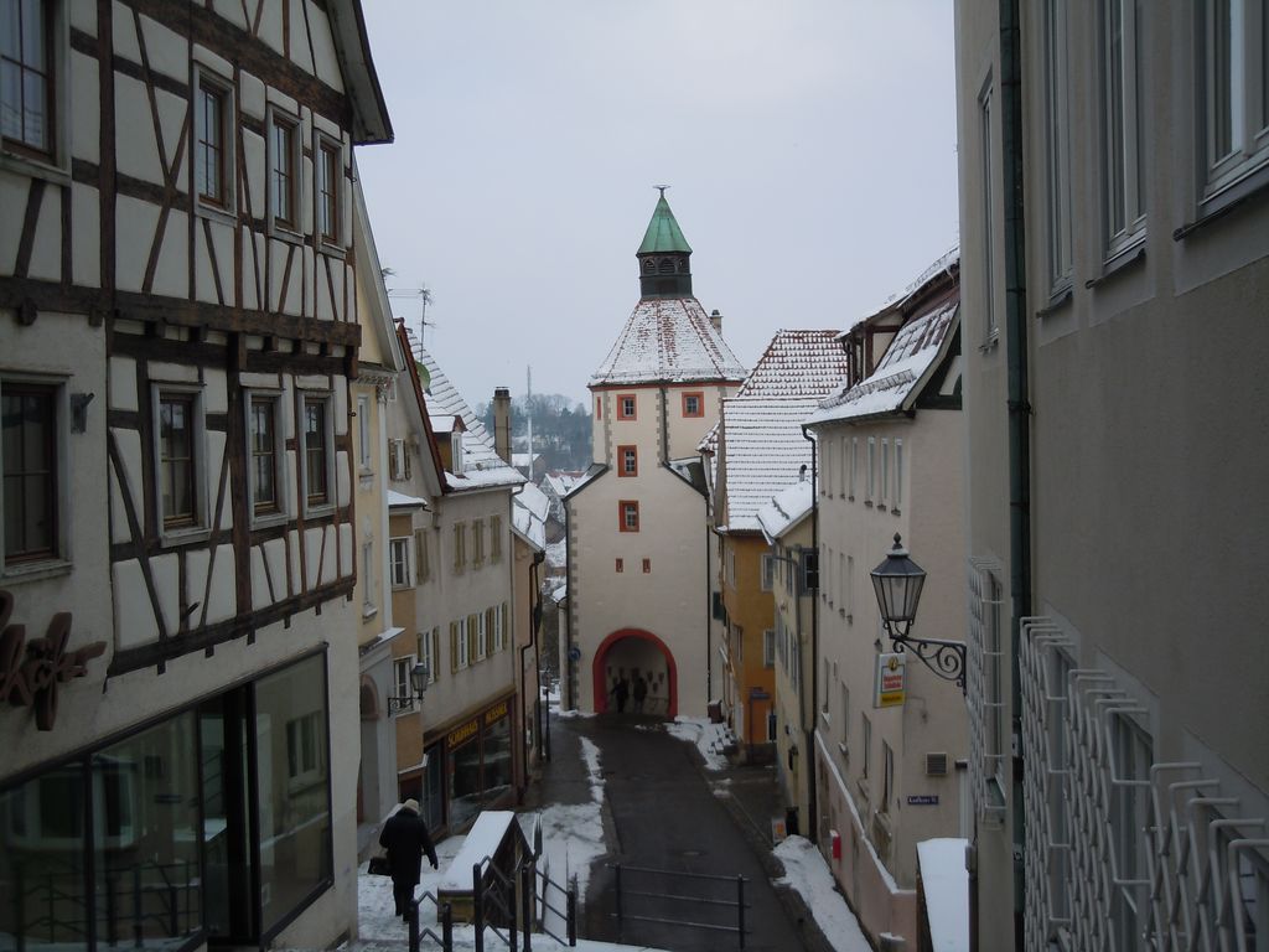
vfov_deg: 32.2
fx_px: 1650
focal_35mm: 45
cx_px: 634
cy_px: 476
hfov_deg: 42.1
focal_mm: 8.1
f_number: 3.8
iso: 100
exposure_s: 1/800
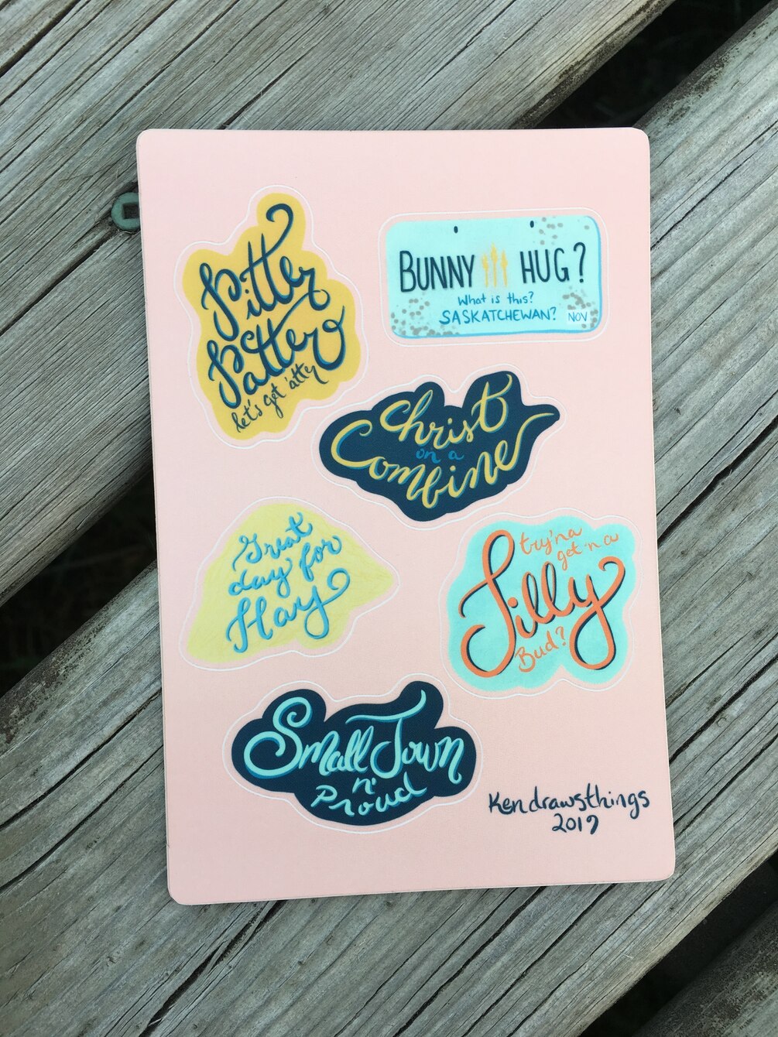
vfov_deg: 61.7
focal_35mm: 29
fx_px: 869
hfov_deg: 48.2
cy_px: 518
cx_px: 389
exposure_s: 1/60
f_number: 2.2
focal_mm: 4.15
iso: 25
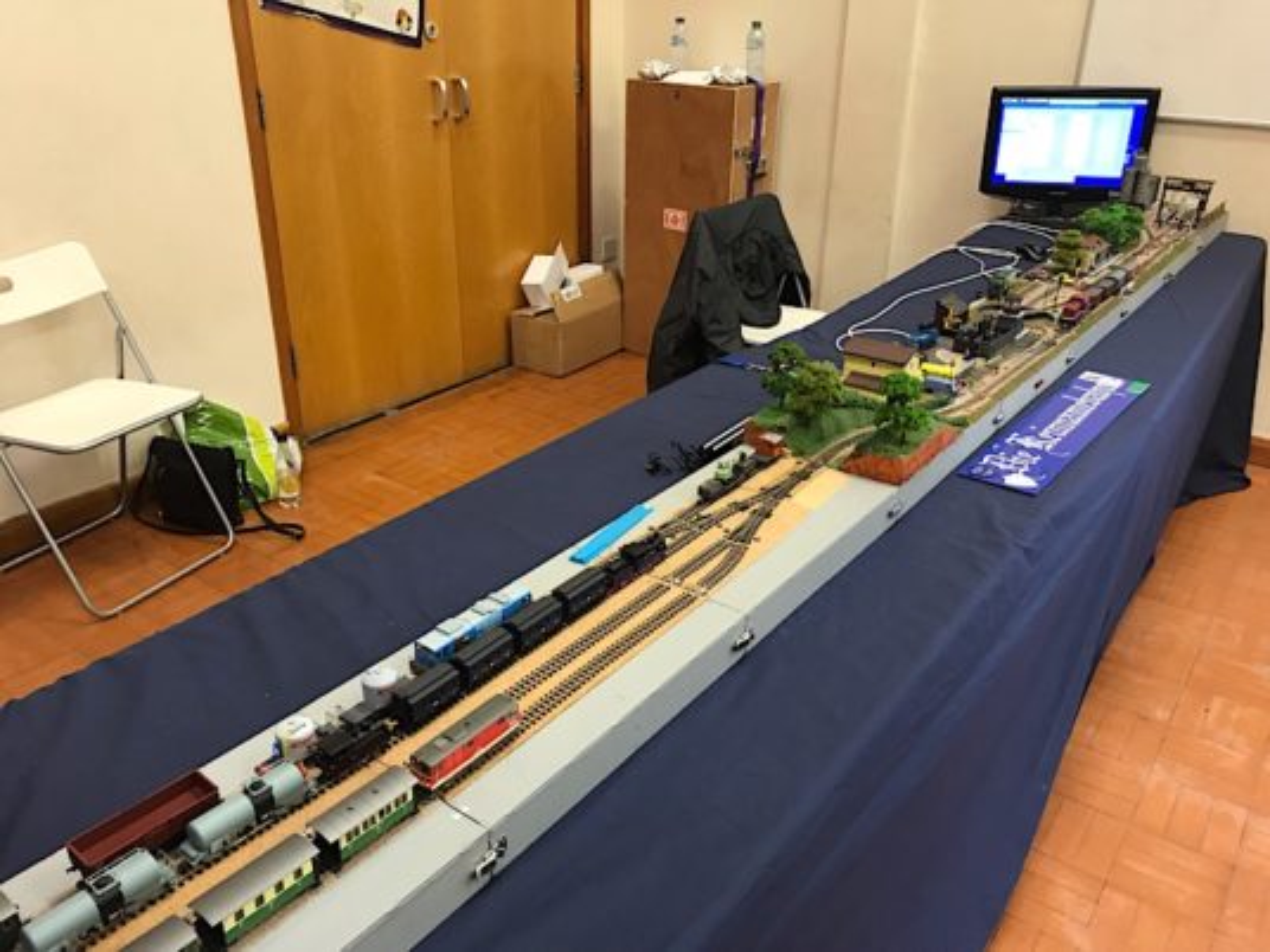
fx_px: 1027
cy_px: 476
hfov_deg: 63.4
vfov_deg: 49.7
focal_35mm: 28
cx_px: 635
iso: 40
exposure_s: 1/17
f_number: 1.8
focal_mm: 3.99
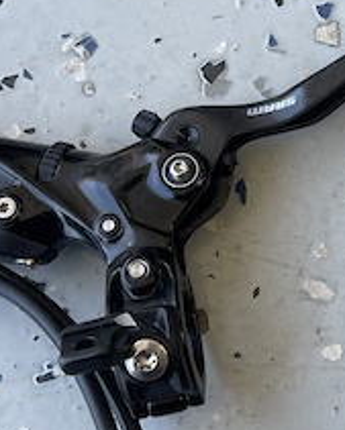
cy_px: 116
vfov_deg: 19.8
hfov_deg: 15.7
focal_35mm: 96
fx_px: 1224
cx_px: 367
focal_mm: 5.1
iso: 32
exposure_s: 1/197
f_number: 1.6
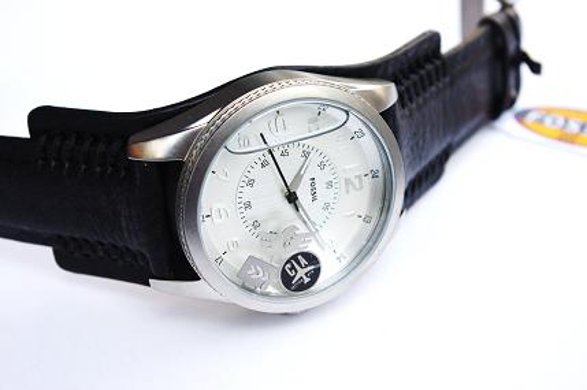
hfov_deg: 28.1
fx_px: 1173
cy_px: 195
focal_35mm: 72
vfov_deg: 18.9
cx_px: 294
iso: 200
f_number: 7.1
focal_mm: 47.5
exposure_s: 1/250
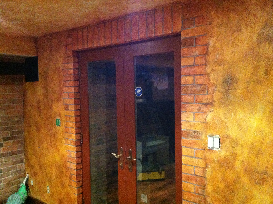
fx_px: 276
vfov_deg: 40.6
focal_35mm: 35
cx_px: 136
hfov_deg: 52.7
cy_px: 102
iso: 1000
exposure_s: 1/15
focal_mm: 3.85
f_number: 2.8
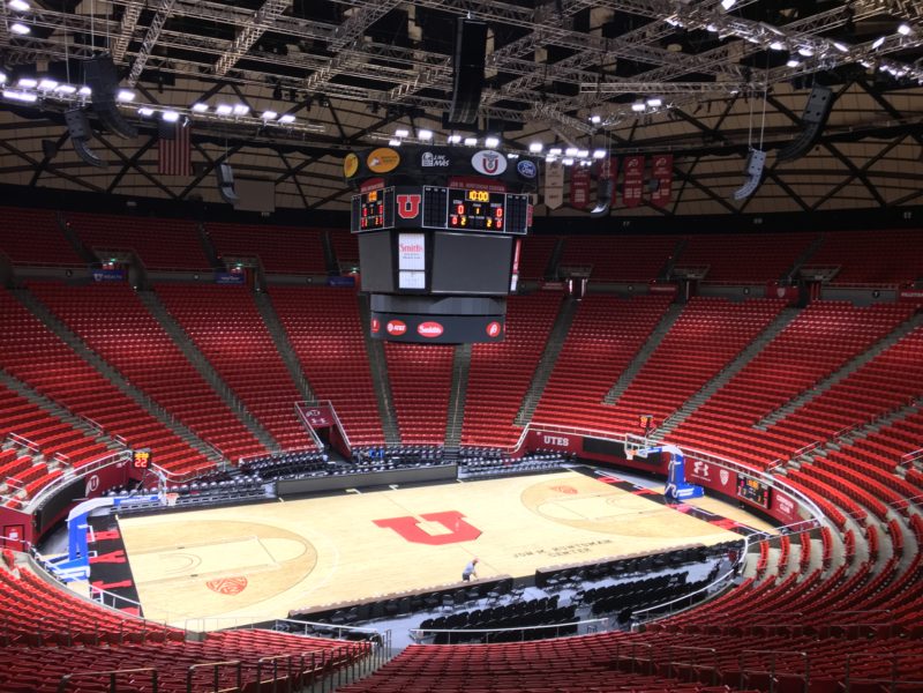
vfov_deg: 48.2
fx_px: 773
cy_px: 346
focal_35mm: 29
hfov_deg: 61.7
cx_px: 462
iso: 50
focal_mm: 4.15
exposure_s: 1/30
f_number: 2.2
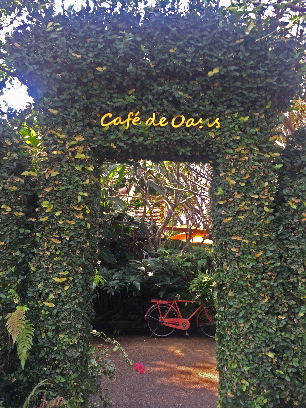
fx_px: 342
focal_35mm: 29
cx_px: 153
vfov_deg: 61.7
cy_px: 204
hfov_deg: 48.2
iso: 32
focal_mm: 4.15
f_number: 2.2
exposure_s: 1/100
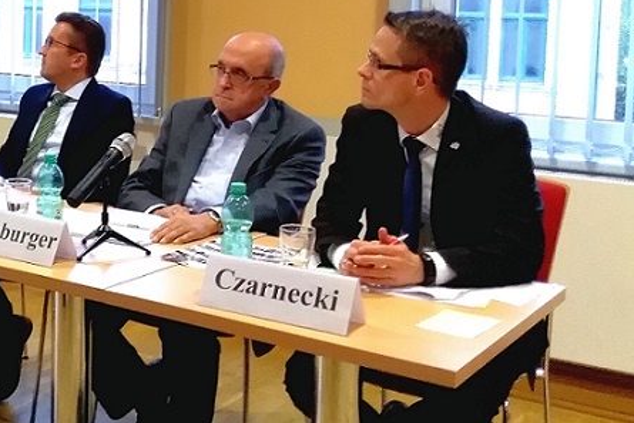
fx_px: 1039
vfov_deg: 22.7
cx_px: 73
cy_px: 90
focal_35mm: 59
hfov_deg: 32.4
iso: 857
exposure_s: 1/33.3
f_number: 2
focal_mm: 3.54
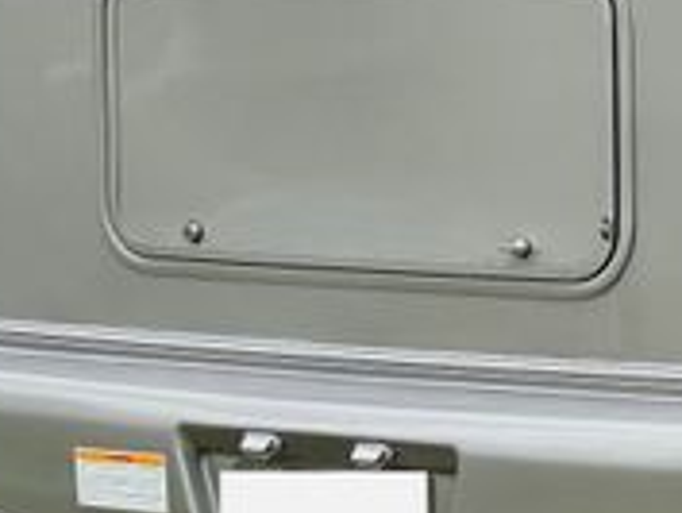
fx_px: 2740
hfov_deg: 13.4
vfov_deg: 10.3
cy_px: -270
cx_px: 990
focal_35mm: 139
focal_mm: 6.76
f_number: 1.78
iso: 100
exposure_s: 1/2801
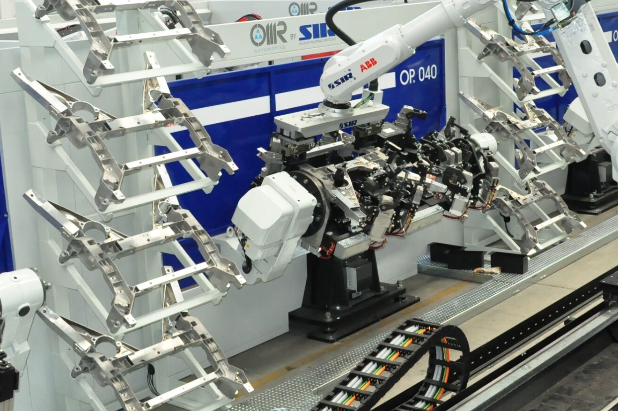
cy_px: 156
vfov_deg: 21.2
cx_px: 398
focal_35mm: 64
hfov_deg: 31.3
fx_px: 1097
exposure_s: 1/200
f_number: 5.6
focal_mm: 22
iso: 2000
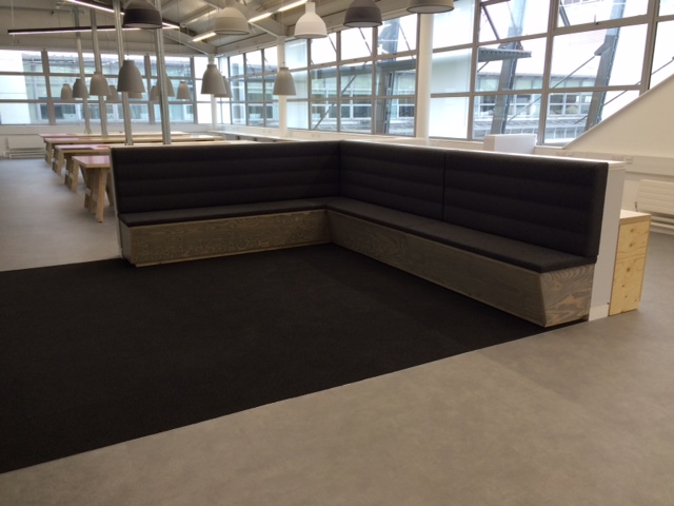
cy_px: 253
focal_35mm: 29
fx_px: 565
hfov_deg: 61.7
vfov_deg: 48.2
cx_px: 337
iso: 32
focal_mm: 4.15
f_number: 2.2
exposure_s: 1/40
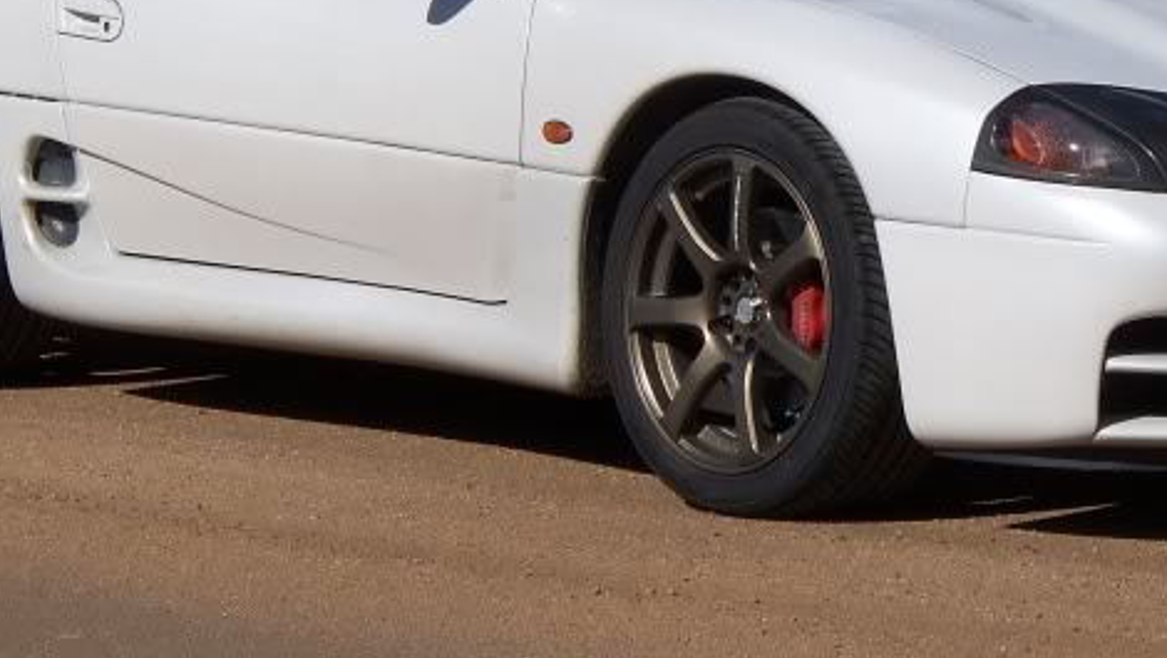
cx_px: 715
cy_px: 2
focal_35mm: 249
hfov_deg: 8.7
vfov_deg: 4.9
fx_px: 7709
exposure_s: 1/400
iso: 64
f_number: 6.3
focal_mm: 22.1
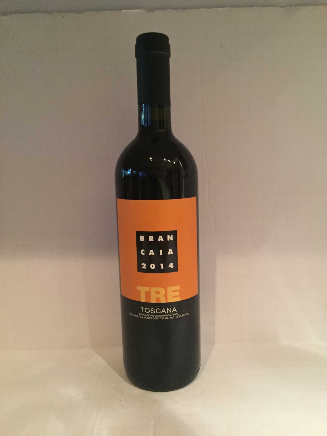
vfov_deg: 61.7
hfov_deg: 48.2
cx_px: 164
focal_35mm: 29
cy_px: 218
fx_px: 365
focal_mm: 4.15
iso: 250
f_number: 2.2
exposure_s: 1/15
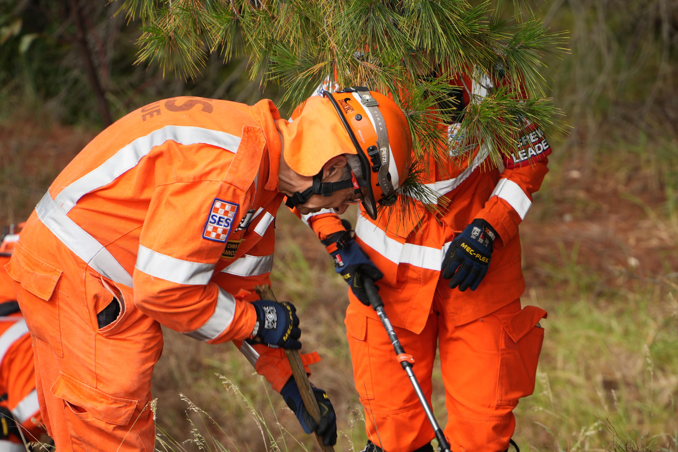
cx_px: 452
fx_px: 5669
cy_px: 334
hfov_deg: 6.8
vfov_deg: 4.6
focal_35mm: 301
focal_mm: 200
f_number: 5.6
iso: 100
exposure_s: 1/200
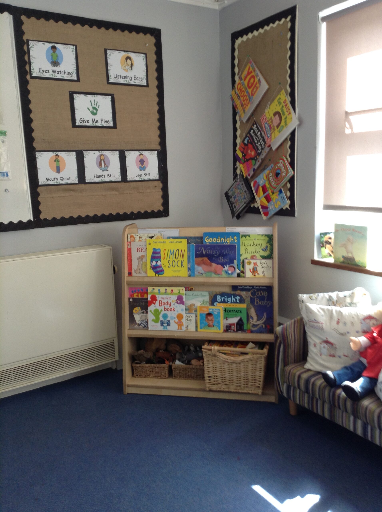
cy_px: 256
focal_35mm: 33
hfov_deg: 42.8
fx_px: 487
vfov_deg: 55.4
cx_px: 191
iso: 32
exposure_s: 1/25
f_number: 2.4
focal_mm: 3.3
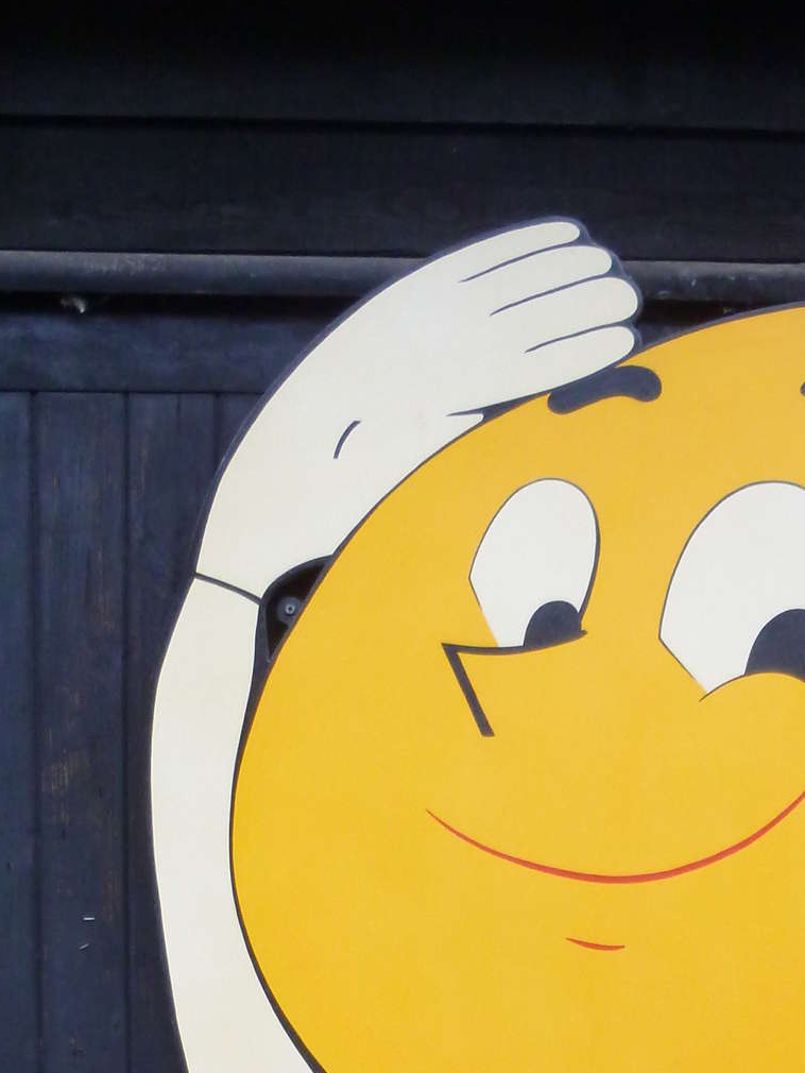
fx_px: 2046
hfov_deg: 22.0
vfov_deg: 26.9
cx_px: 647
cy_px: 1188
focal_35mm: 66
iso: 200
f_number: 3.1
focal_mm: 4.5
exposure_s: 1/60
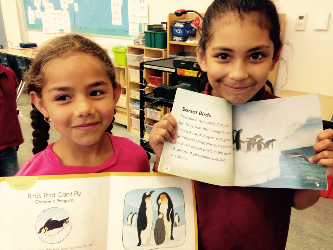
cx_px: 166
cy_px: 125
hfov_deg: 55.4
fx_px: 317
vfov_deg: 42.9
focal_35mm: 33
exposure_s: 1/20
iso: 125
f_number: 2.4
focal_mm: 4.12
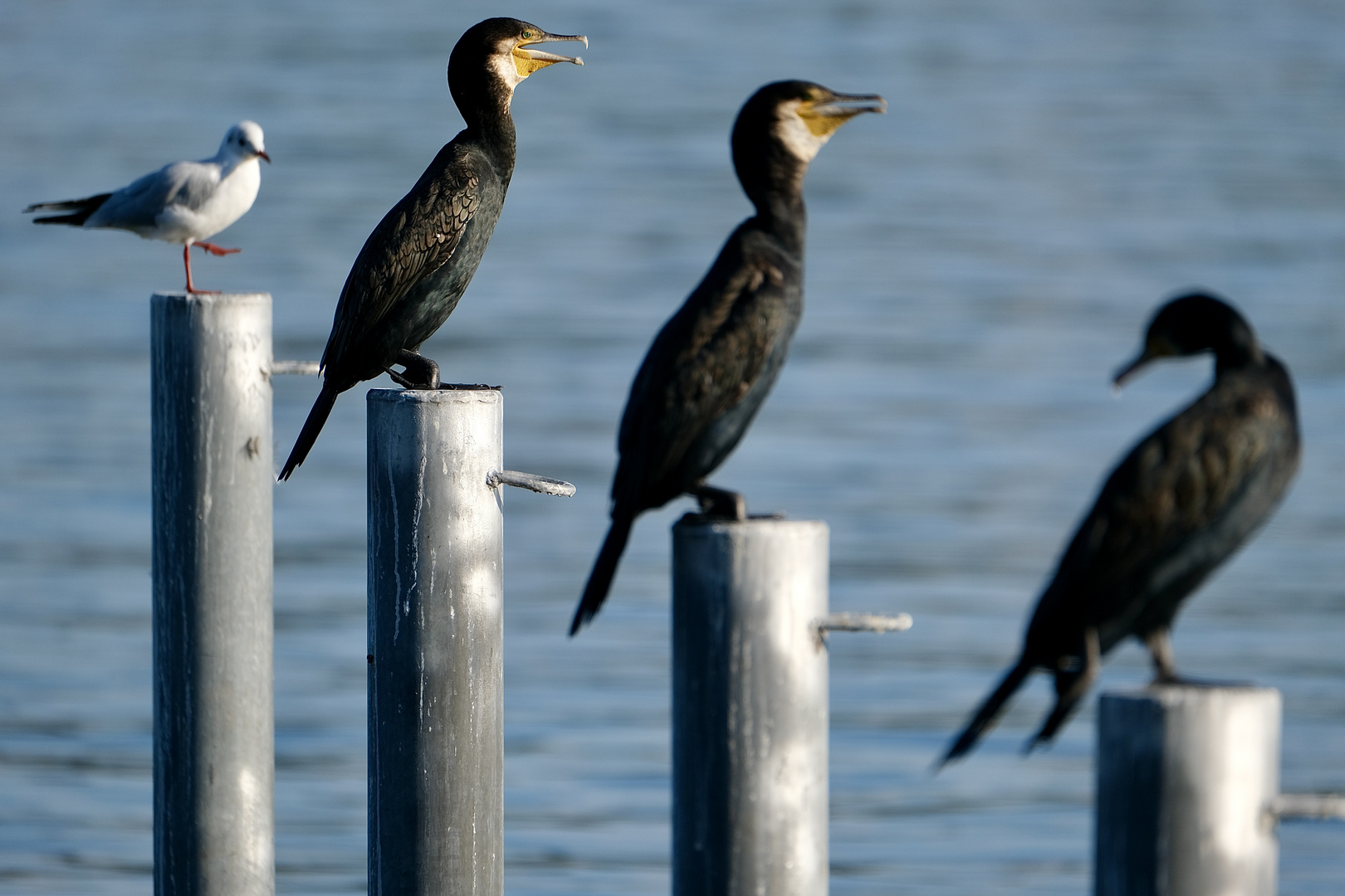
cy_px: 448
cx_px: 672
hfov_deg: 3.4
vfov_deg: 2.3
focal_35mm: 600
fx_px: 22415
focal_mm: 400
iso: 160
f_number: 5.6
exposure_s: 1/680
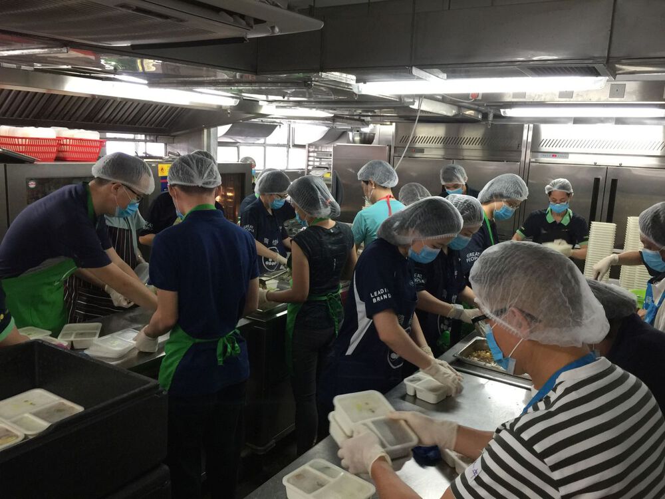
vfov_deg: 48.2
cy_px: 250
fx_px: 557
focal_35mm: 29
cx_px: 332
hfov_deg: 61.7
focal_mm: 4.15
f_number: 2.2
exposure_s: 1/33
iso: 80
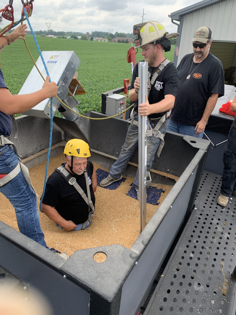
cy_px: 158
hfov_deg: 53.1
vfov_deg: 67.3
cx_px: 118
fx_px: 236
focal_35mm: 26
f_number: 1.8
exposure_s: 1/431
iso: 25
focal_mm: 4.25
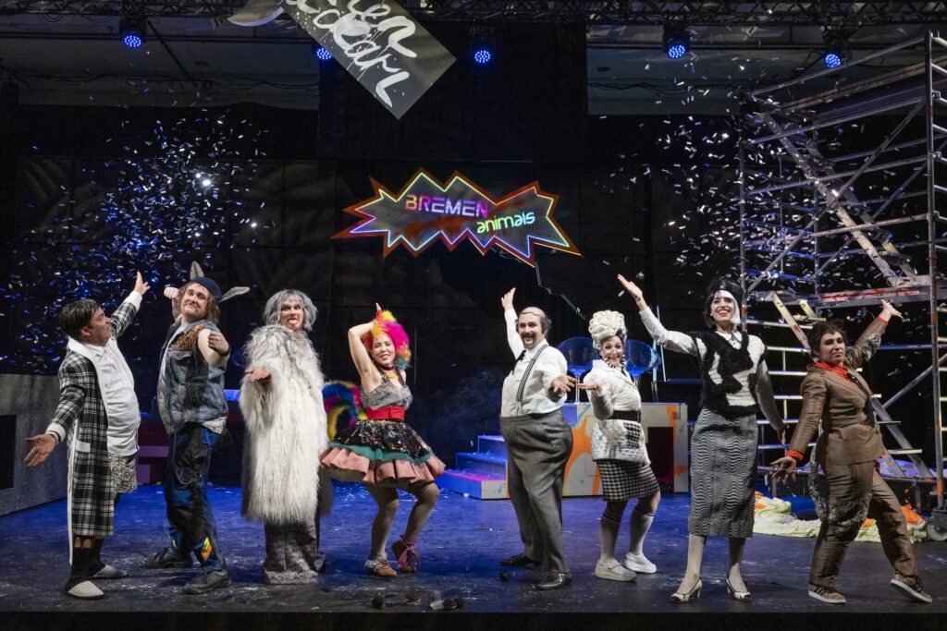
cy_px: 316
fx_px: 829
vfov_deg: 41.7
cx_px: 474
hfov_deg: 59.5
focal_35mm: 32
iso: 3200
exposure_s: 1/125
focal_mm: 31.5
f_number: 7.1
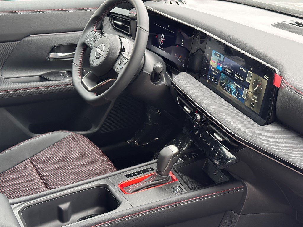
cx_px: 152
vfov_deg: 30.3
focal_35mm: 48
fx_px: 420
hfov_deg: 39.7
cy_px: 114
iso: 80
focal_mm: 6.86
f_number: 1.78
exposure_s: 1/71
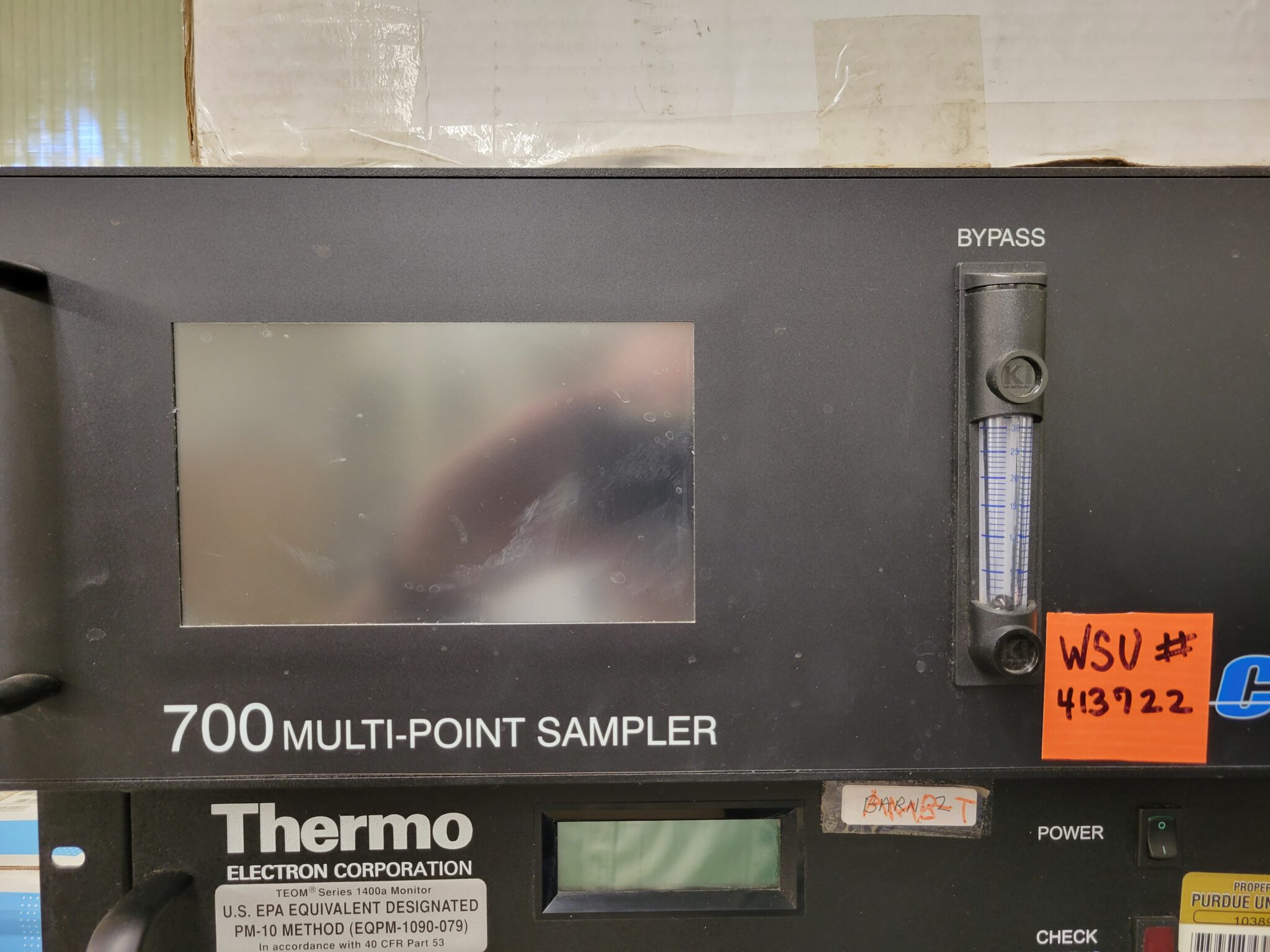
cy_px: 476
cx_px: 635
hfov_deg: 67.3
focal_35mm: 26
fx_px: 954
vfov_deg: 53.1
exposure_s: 1/60
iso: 200
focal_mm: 5.4
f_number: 1.8
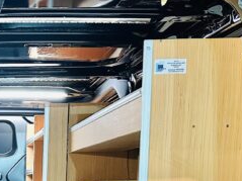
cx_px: -29
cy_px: 273
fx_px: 538
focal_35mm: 77
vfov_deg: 17.2
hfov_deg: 23.7
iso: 320
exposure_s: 1/50
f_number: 1.78
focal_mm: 6.86
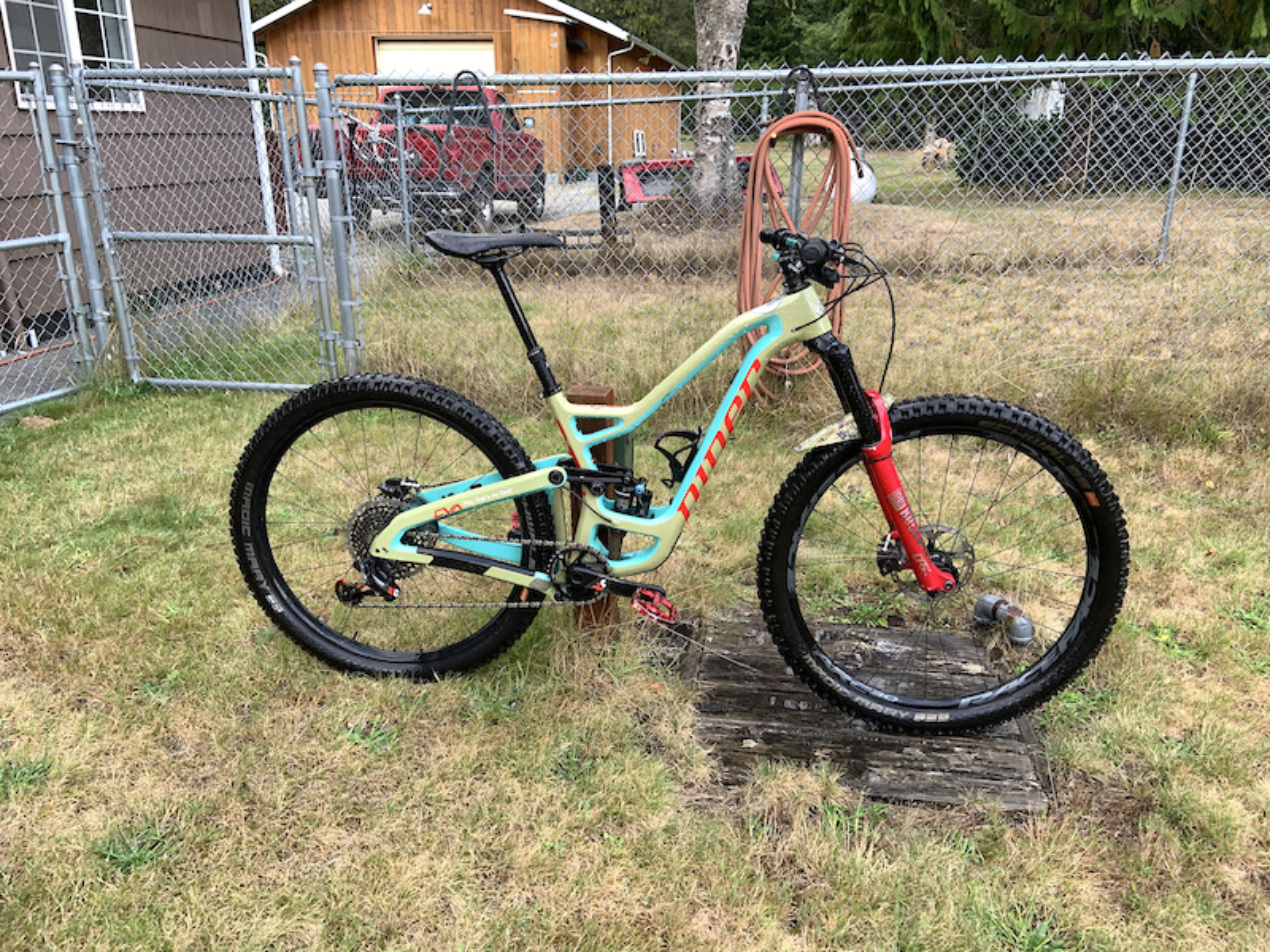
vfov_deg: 53.1
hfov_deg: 67.3
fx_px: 954
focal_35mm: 26
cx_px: 635
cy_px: 476
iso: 100
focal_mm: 4.25
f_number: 1.8
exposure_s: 1/121
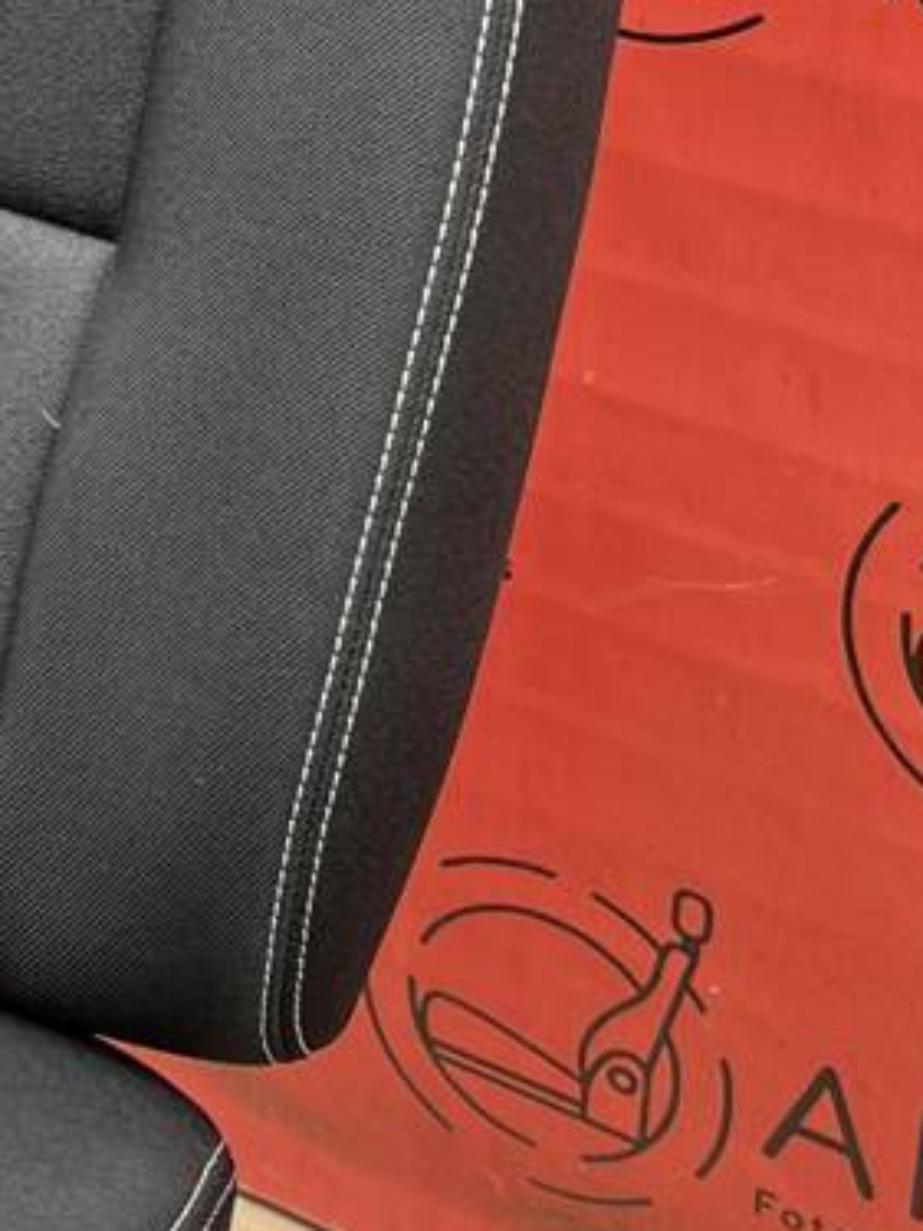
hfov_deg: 12.4
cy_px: 240
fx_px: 3949
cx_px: -641
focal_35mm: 111
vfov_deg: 17.6
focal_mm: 5.1
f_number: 1.6
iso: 32
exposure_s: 1/122
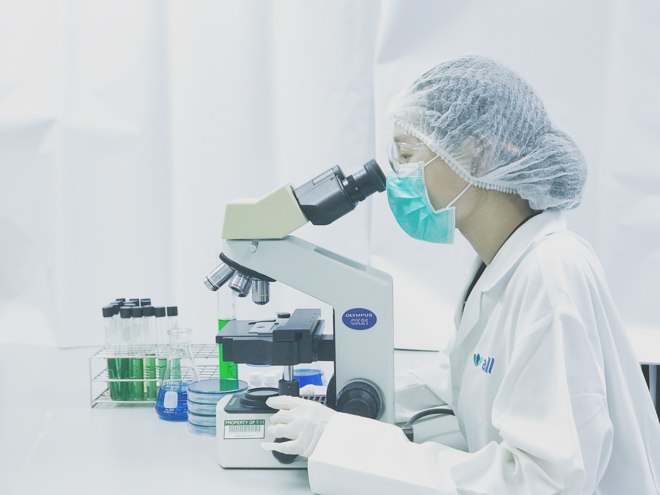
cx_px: 330
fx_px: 1087
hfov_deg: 33.8
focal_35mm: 57
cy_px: 248
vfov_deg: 25.7
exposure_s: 1/50
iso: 64
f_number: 2.8
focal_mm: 6.6
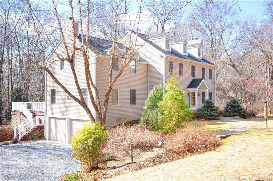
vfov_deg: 43.5
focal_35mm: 30
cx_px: 136
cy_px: 90
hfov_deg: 62.0
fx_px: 227
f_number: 8
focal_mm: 20
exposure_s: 1/200
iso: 400
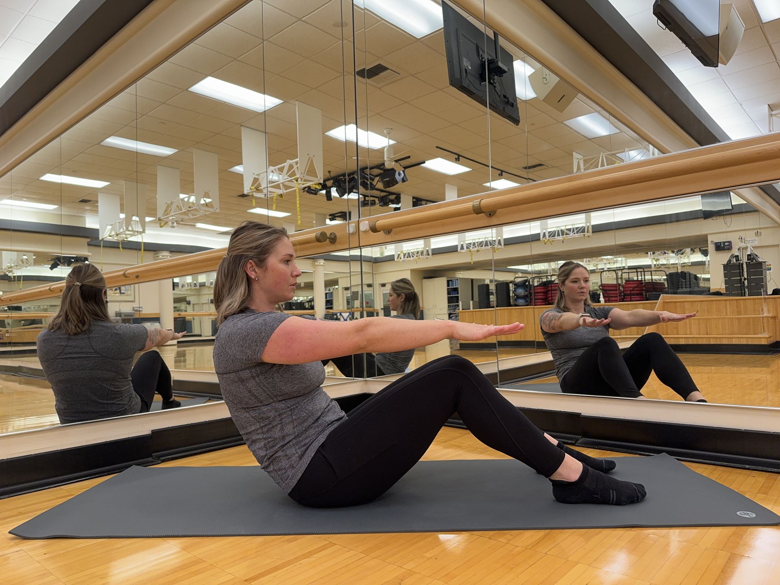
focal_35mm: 24
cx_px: 390
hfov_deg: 71.6
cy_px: 292
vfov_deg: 56.8
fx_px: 541
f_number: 1.78
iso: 125
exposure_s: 1/110
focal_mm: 6.86
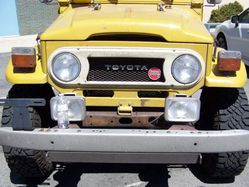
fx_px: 259
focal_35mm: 36
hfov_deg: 51.3
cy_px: 94
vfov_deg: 39.7
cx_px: 124
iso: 64
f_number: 2.8
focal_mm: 5.85
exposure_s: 1/800
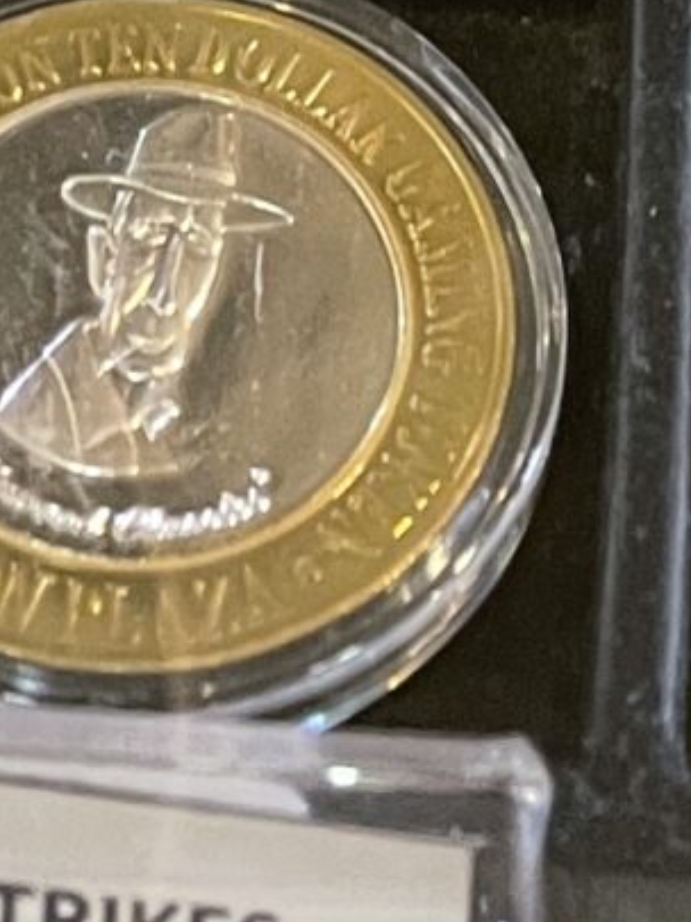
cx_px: 427
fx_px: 4370
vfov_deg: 10.7
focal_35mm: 164
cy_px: -1122
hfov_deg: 9.0
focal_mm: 4.2
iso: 250
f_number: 1.6
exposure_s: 1/60
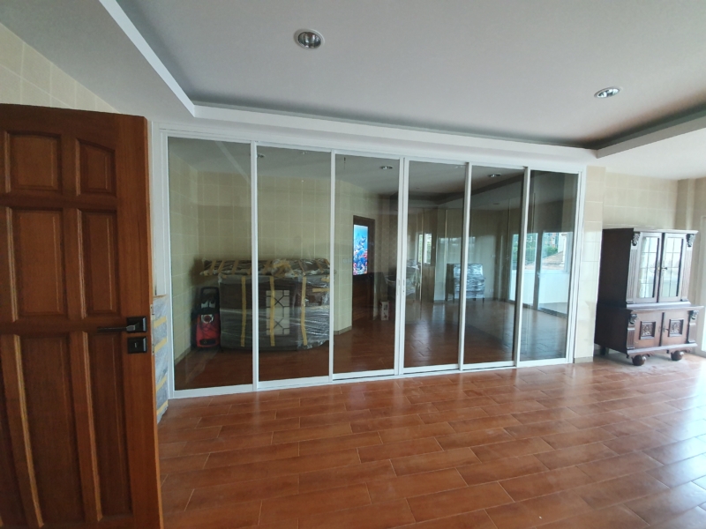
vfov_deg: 89.9
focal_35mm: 13
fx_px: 265
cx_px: 353
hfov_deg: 106.2
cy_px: 264
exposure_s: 1/33
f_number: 2.2
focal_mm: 1.8
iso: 400
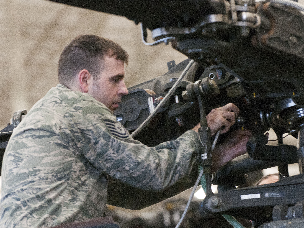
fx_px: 2459
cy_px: 120
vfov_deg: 5.3
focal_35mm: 280
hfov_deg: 7.1
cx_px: 166
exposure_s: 1/250
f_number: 4
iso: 3200
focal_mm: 160
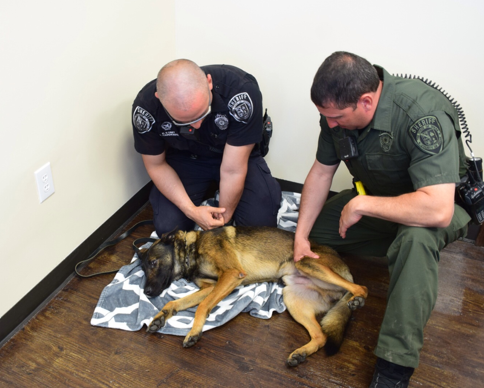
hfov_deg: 52.7
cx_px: 209
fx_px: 487
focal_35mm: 34
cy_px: 193
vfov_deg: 43.4
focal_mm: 20
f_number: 6.3
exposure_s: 1/15
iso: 720
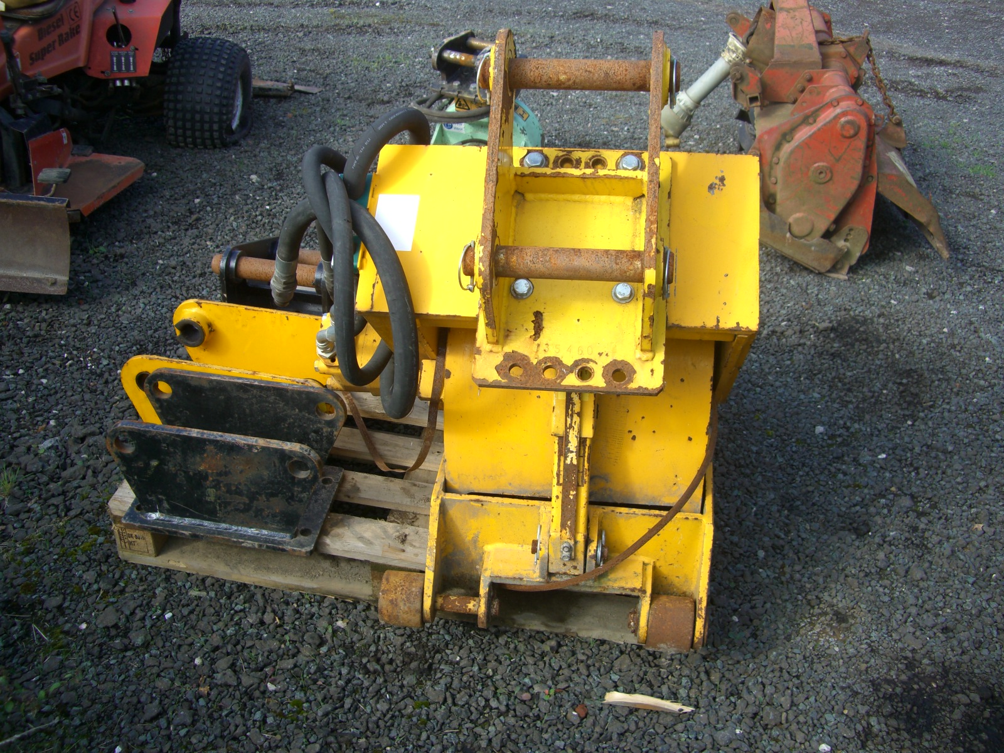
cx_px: 502
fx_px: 1102
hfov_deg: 49.0
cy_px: 376
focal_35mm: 38
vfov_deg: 37.7
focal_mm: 7.9
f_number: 2.8
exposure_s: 1/320
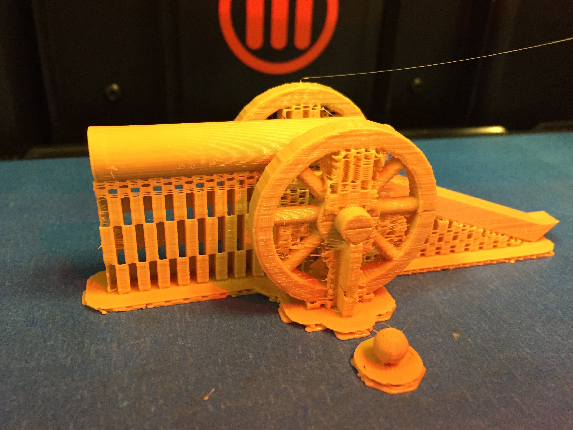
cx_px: 286
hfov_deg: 61.7
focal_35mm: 29
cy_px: 215
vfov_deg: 48.2
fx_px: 480
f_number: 2.2
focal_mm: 4.15
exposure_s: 1/30
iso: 250
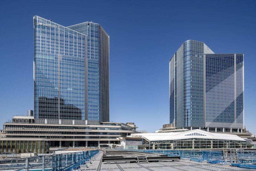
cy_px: 86
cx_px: 128
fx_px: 121
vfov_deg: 70.4
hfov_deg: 93.3
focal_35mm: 17
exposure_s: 1/250
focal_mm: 17
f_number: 22
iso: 400
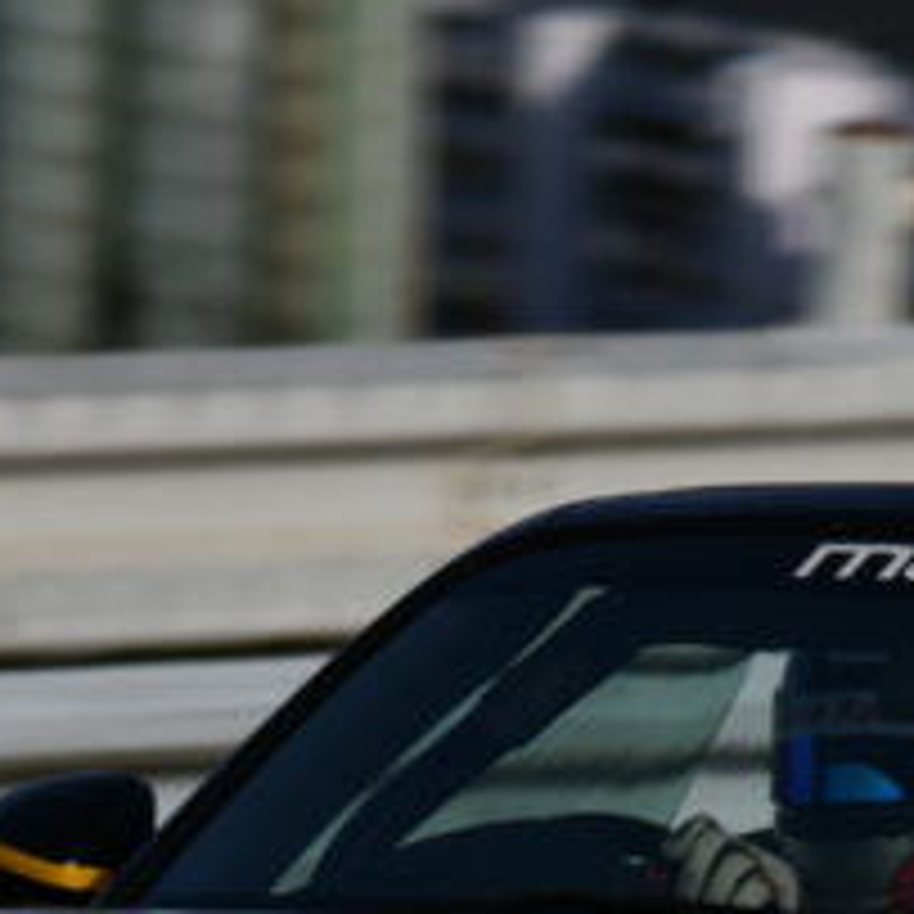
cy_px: 1119
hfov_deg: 0.8
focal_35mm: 2149
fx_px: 64196
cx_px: 810
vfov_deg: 0.8
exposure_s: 1/320
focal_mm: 500
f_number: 13
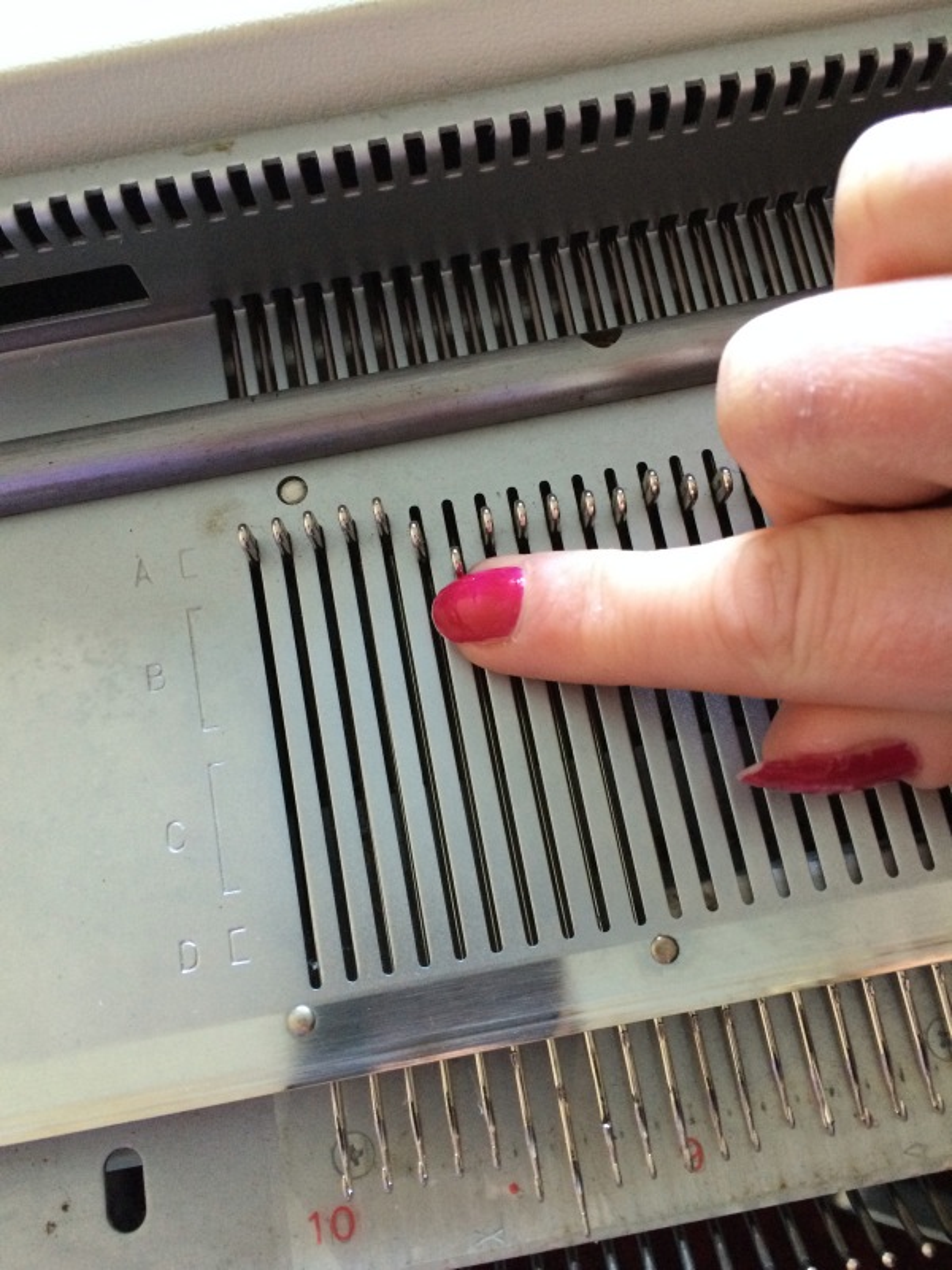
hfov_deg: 48.2
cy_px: 635
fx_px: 1063
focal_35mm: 29
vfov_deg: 61.7
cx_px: 476
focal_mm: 4.15
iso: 320
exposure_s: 1/17
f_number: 2.2
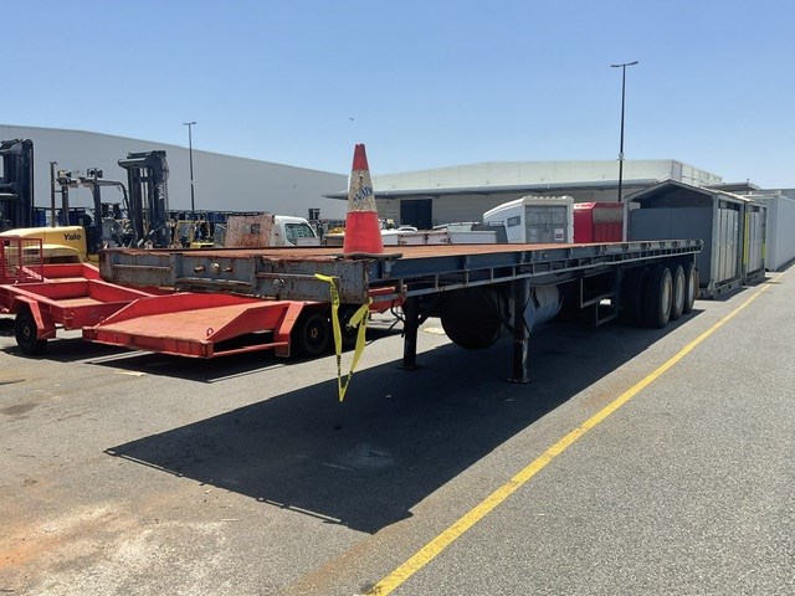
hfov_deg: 61.7
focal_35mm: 29
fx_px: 666
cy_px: 298
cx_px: 398
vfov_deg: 48.2
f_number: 1.8
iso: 16
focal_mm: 3
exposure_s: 1/2058
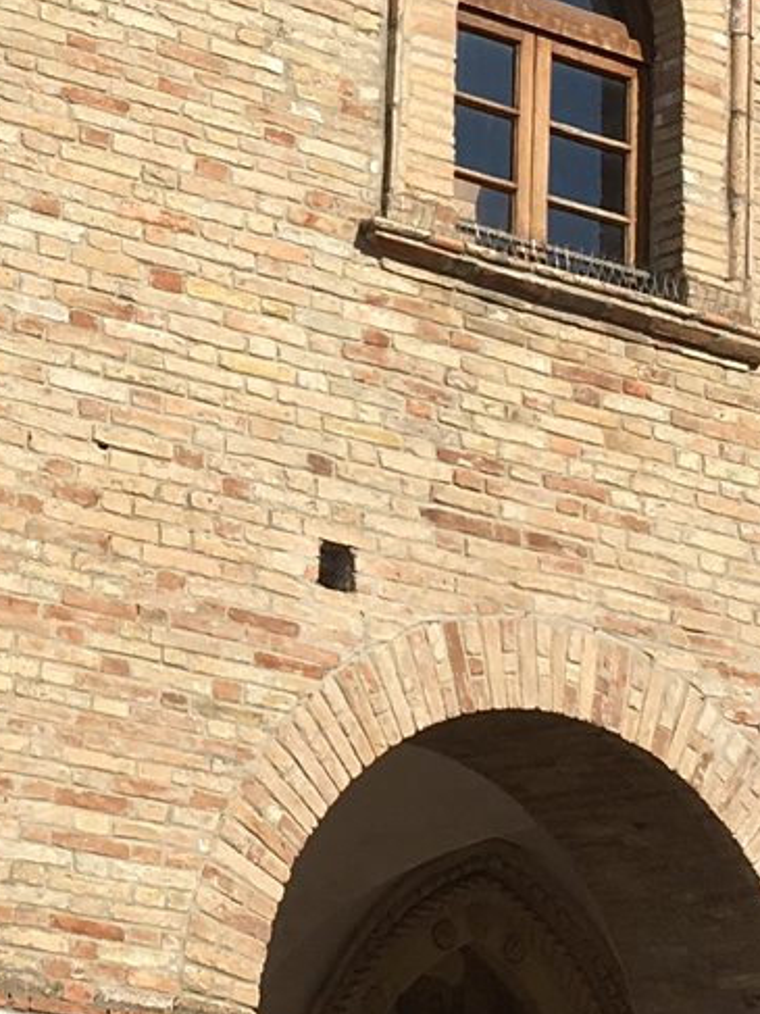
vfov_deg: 16.3
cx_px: -54
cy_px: 206
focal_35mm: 120
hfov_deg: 12.2
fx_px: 3514
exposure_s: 1/2079
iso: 25
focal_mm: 4.15
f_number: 2.2
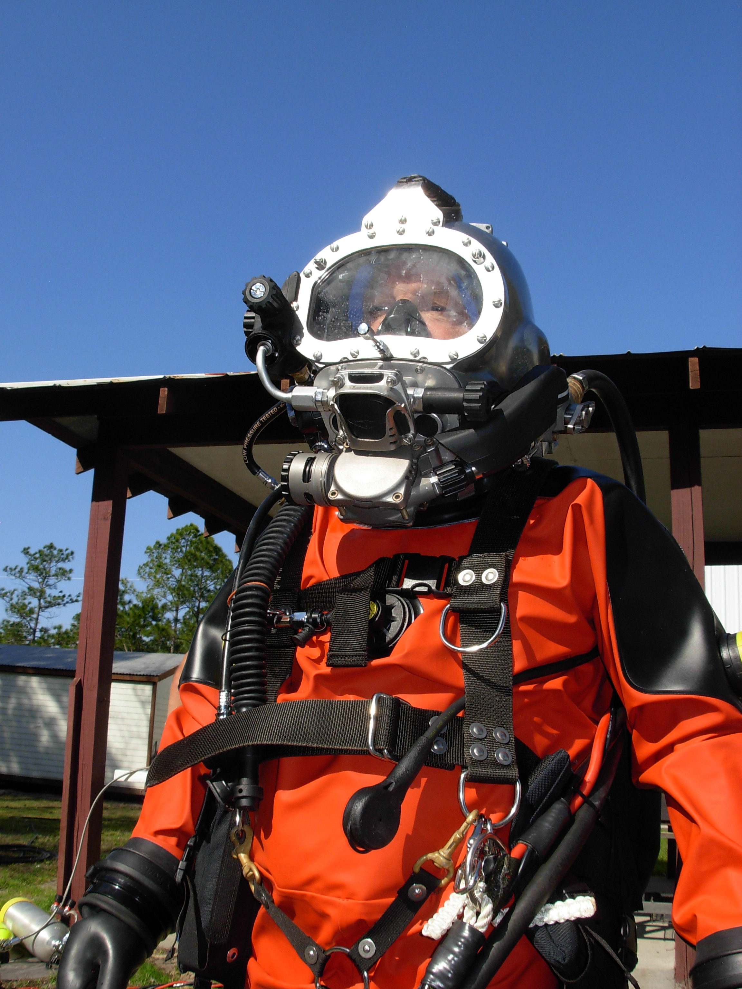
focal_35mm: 38
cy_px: 494
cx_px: 371
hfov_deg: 37.7
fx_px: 1086
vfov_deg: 49.0
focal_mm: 6.3
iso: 79
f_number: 4.9
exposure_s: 1/609
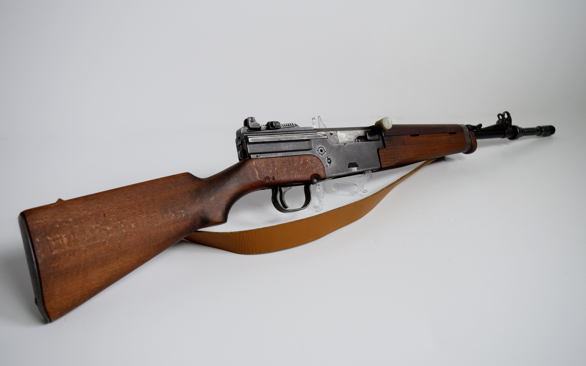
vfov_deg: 37.3
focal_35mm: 34
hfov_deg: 56.7
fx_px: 543
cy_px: 186
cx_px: 295
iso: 800
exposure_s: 1/200
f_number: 5
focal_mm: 22
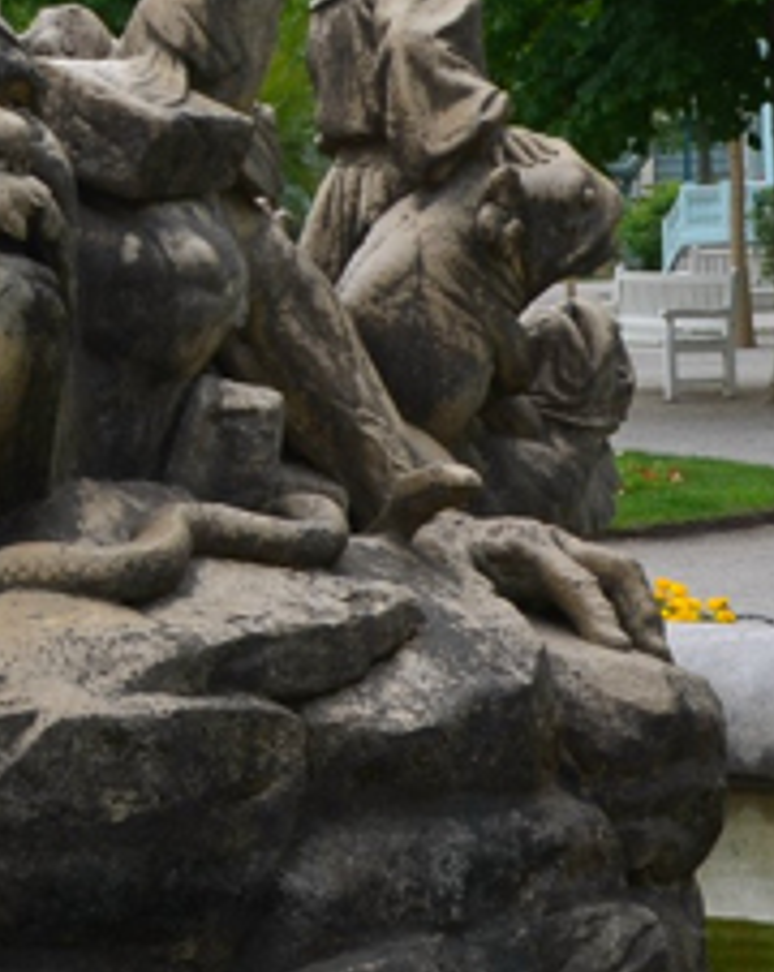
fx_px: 3934
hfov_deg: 11.0
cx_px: -232
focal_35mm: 137
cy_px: -133
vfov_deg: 13.8
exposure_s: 1/160
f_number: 6.3
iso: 100
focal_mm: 22
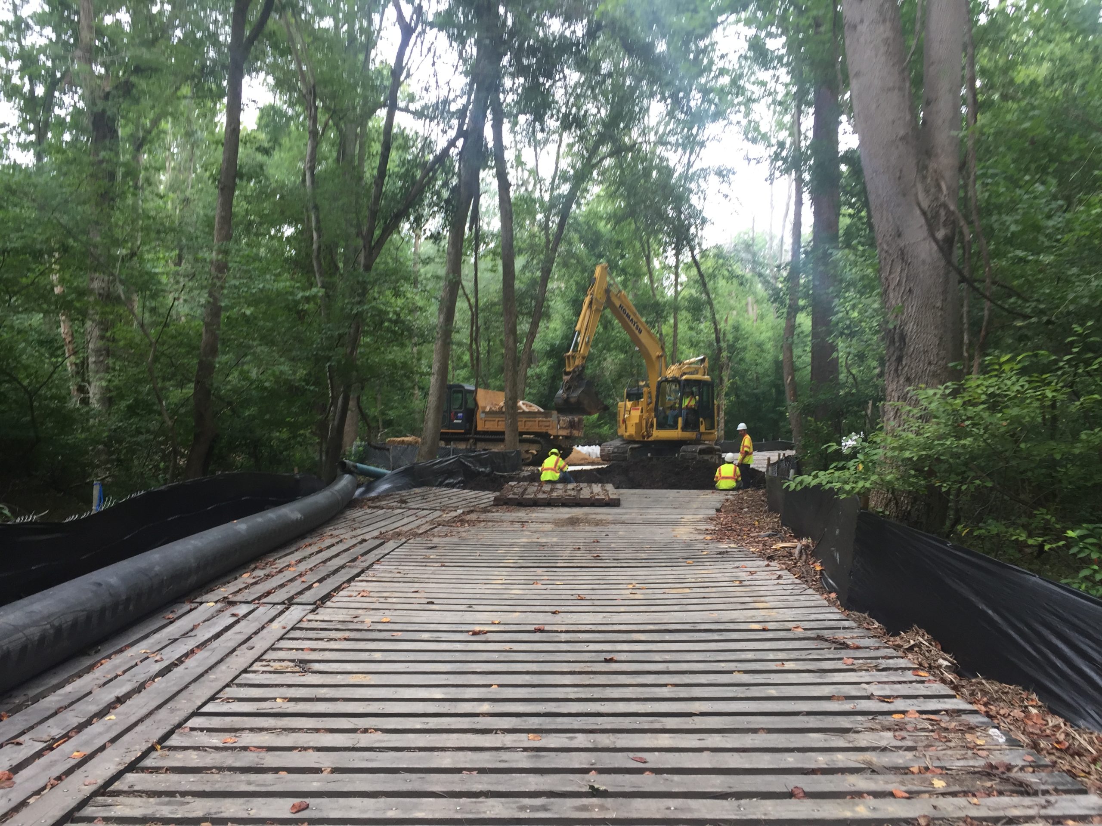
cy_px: 413
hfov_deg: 61.7
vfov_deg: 48.2
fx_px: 923
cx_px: 551
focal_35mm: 29
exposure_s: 1/120
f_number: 2.2
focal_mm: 4.15
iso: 50
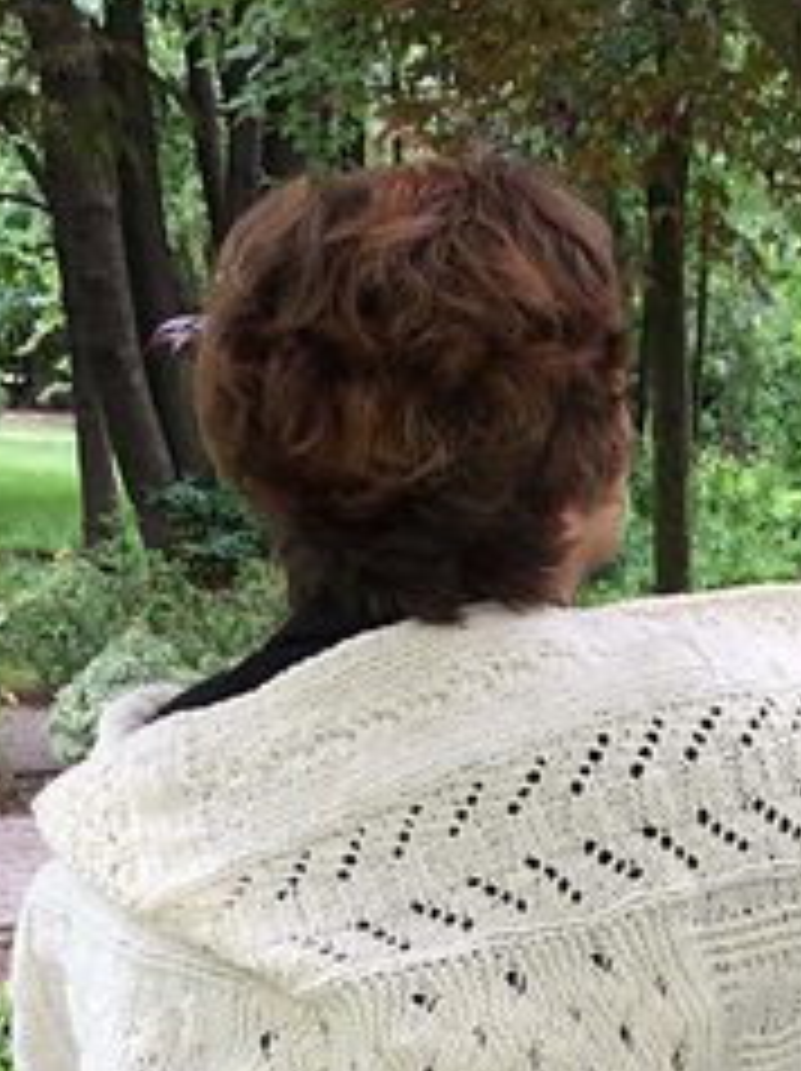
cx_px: 772
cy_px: 882
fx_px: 1885
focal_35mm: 61
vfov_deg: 30.8
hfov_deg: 23.1
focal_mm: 4.15
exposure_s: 1/120
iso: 50
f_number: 2.2
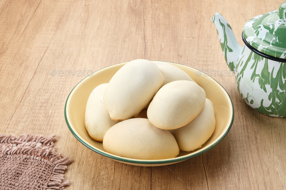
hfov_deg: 31.4
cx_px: 143
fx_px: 508
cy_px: 95
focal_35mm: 64
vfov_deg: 21.2
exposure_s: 1/100
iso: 400
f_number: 13
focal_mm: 42.5
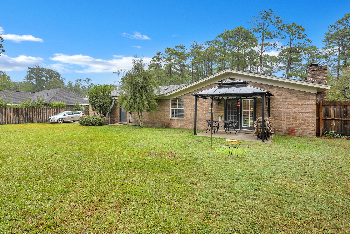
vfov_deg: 67.4
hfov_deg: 89.7
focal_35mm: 18
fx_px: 175
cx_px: 157
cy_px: 116
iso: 320
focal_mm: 16
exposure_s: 1/60
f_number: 9
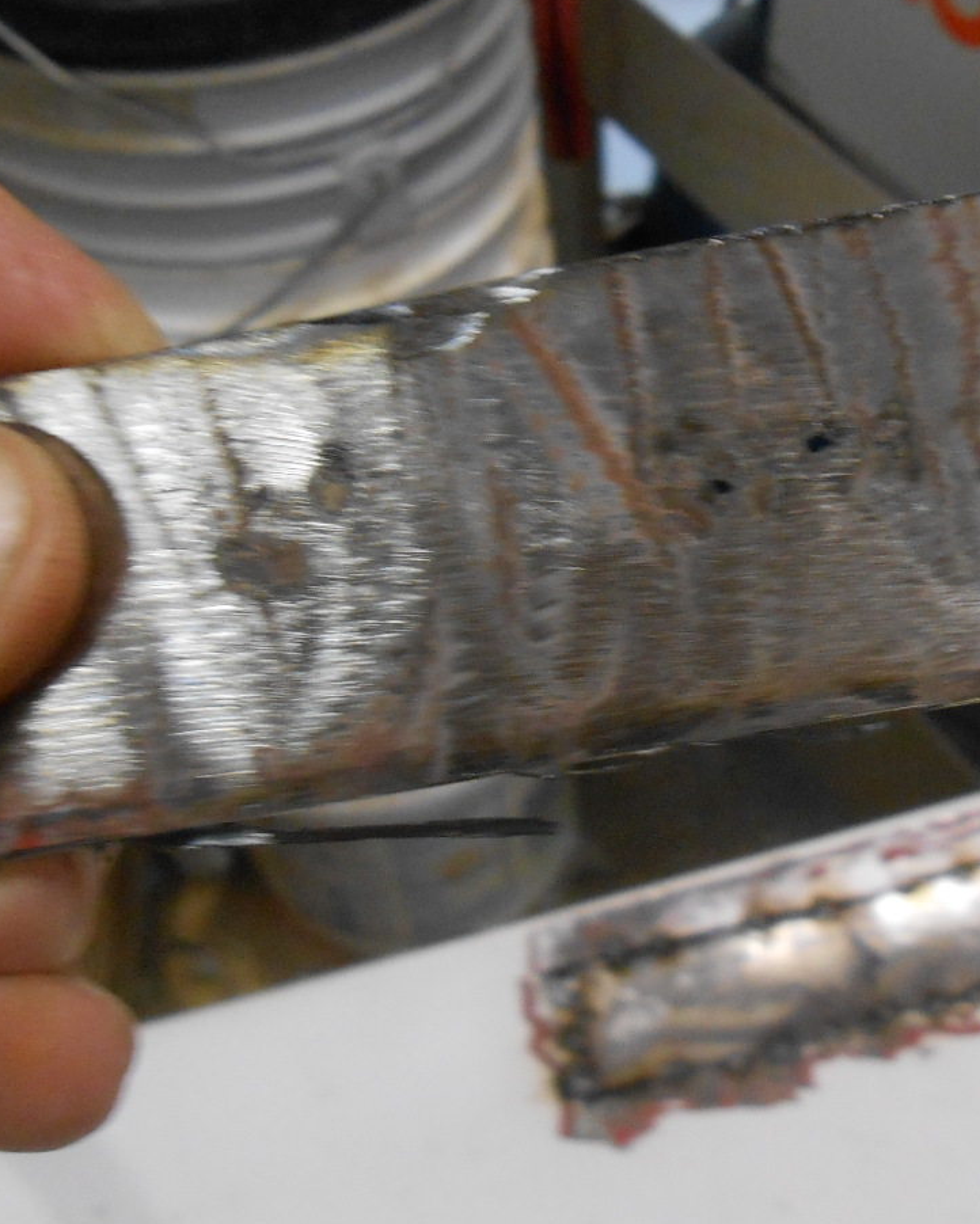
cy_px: 696
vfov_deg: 41.1
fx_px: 1631
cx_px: 744
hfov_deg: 32.8
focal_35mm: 45
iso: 400
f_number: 3.5
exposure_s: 1/30
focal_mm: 4.6
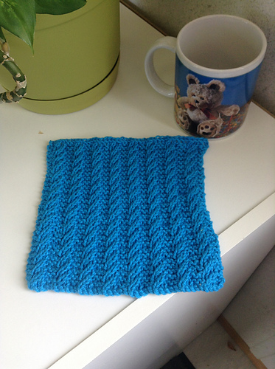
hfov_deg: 42.8
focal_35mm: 33
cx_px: 138
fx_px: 351
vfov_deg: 55.4
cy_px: 184
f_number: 2.4
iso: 50
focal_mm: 3.3
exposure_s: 1/120
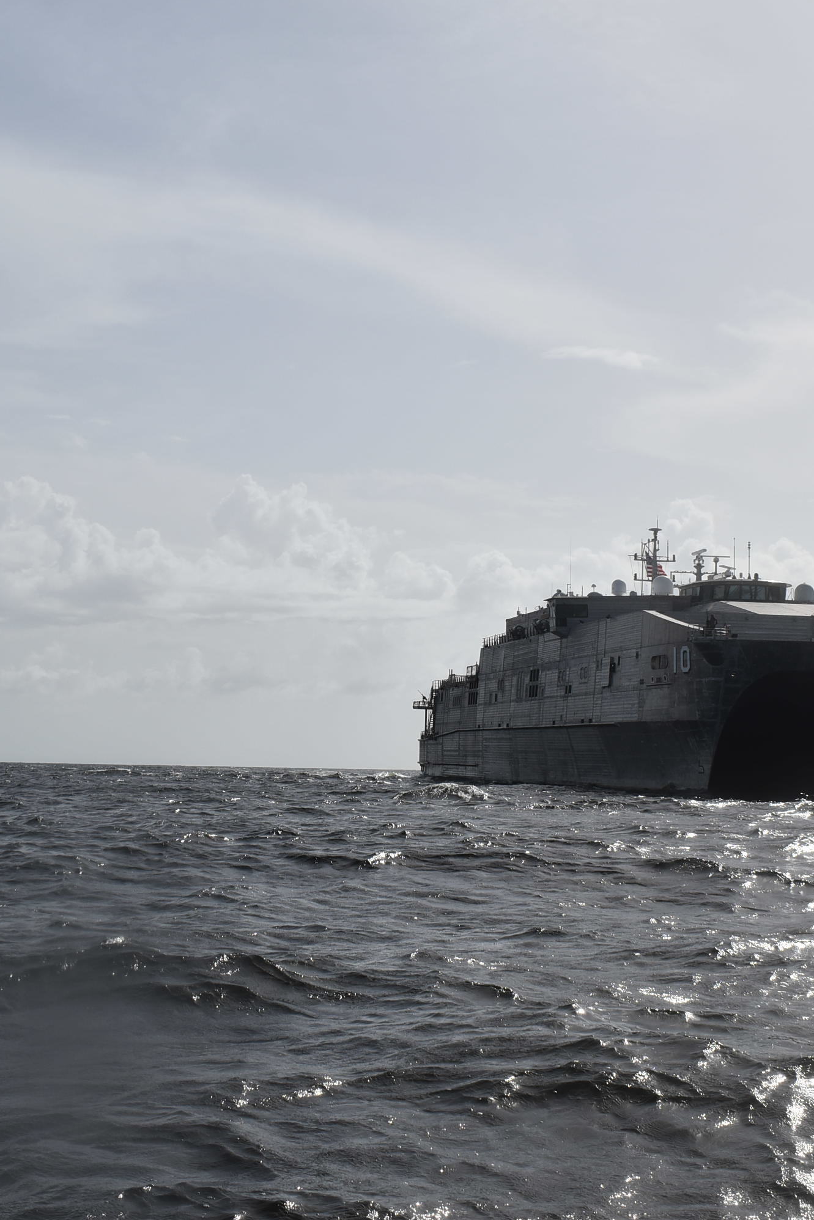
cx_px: 431
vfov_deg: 36.9
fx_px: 1831
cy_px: 609
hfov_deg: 25.1
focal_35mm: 54
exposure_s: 1/2000
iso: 200
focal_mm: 24
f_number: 8
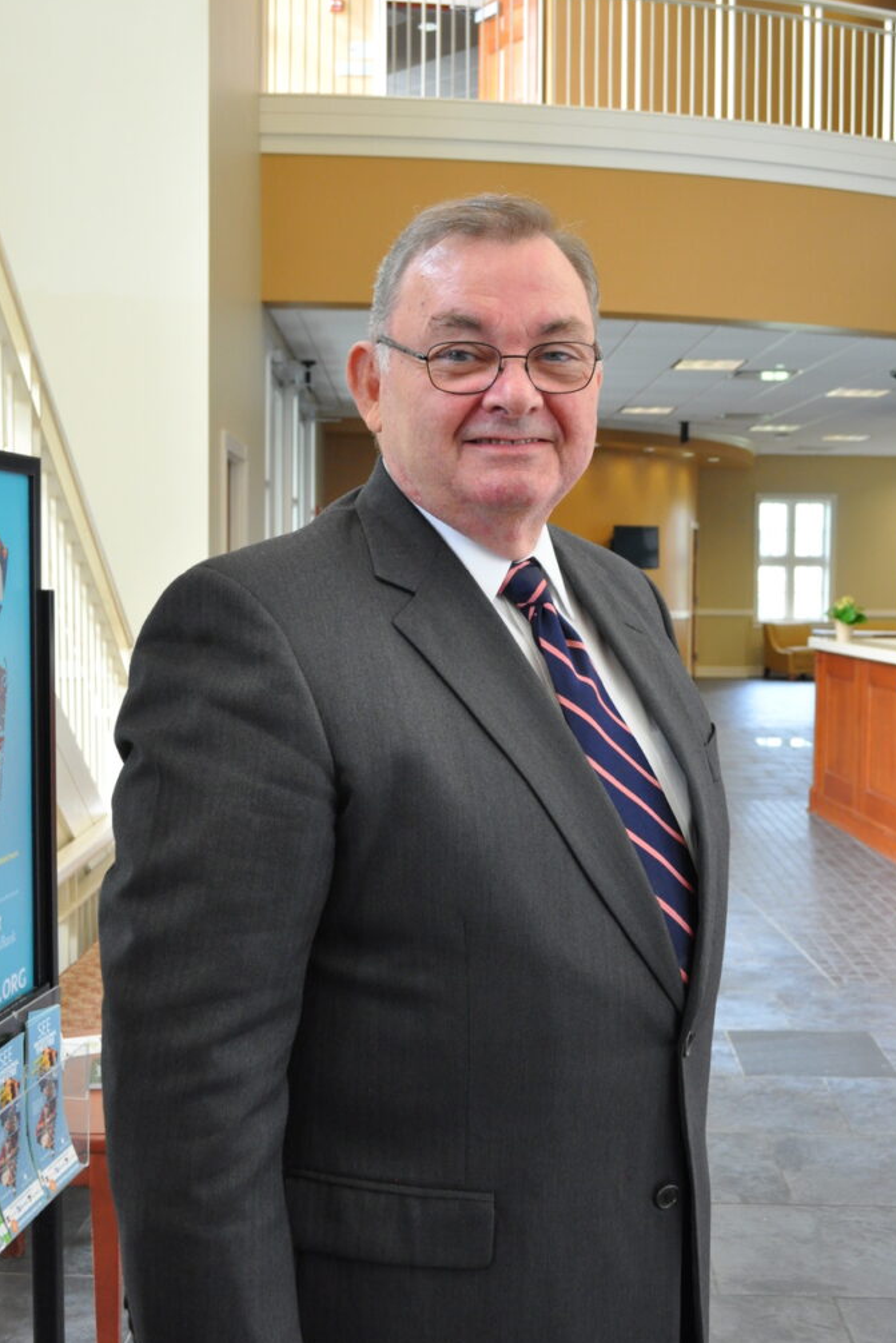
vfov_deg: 48.5
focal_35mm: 40
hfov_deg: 33.4
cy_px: 661
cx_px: 453
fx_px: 1493
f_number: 7.1
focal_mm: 26
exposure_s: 1/50
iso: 1000
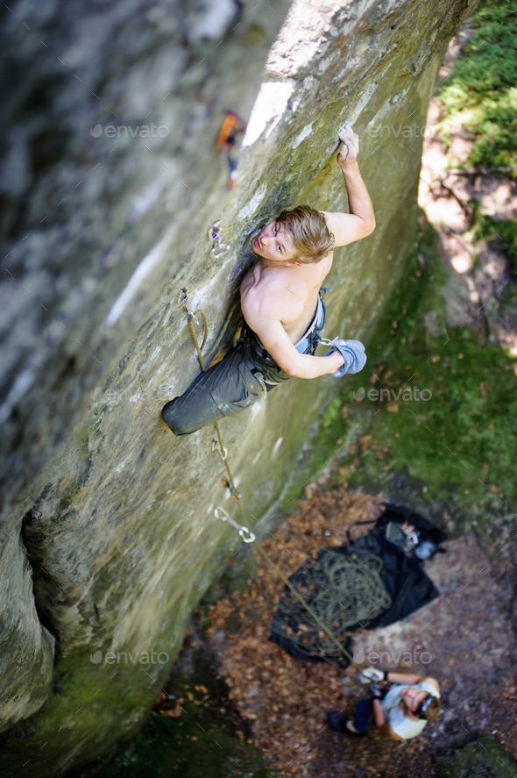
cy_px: 389
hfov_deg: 17.0
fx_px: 1726
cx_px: 258
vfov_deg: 25.4
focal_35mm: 80
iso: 160
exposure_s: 1/250
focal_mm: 80
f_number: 2.8
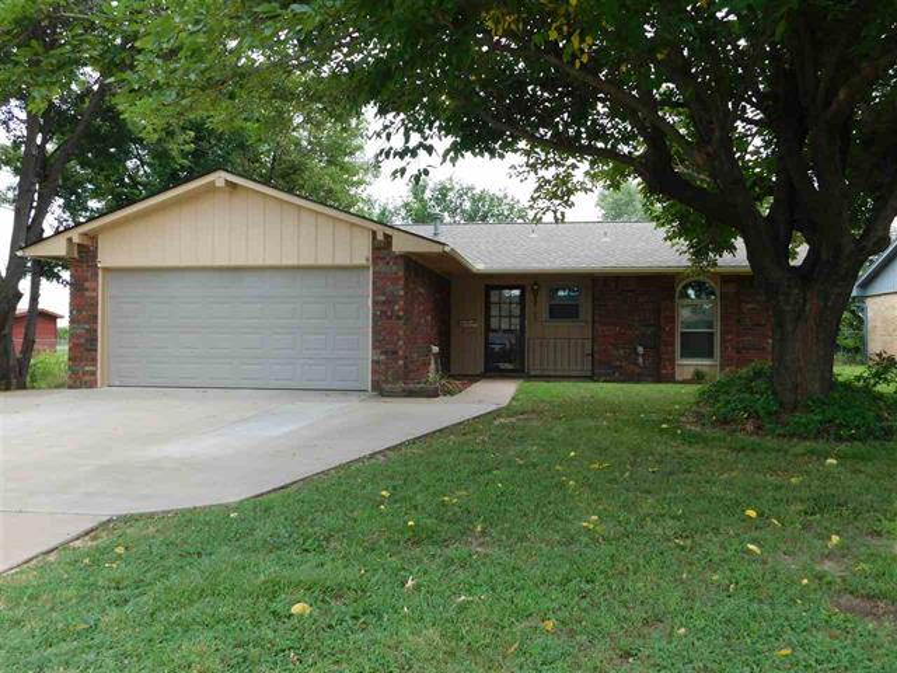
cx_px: 448
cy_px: 336
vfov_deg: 46.8
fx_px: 777
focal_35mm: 30
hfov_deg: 60.0
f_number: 3.2
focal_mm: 5.3
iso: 125
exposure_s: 1/200
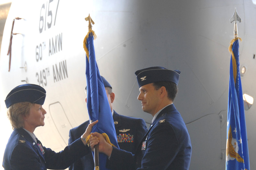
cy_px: 124
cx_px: 118
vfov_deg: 7.3
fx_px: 1334
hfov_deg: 11.0
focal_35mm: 188
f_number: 6.3
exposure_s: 1/160
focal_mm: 75
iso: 400
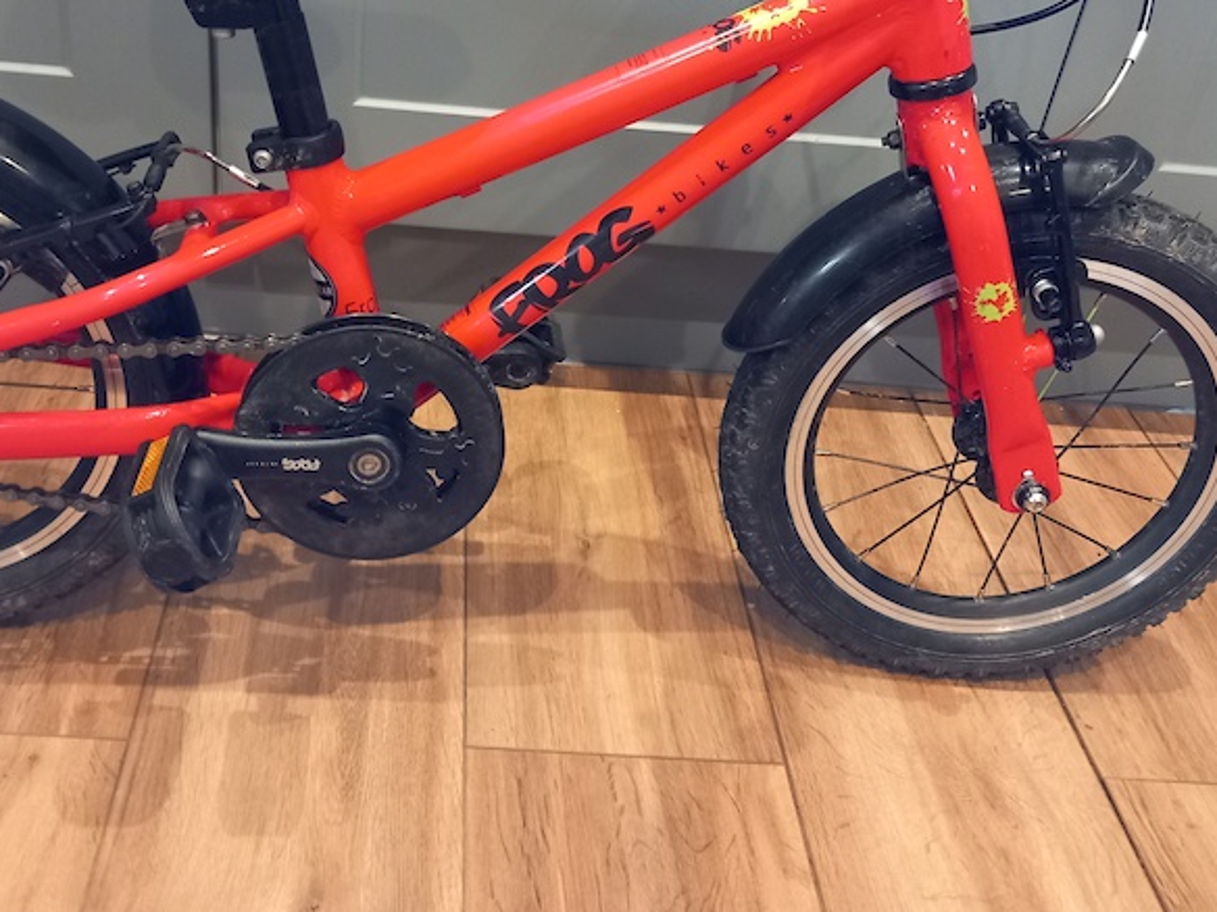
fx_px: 1301
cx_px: 504
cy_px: 325
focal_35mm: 37
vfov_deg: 38.3
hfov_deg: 49.9
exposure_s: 1/25
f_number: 1.8
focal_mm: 4
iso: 400
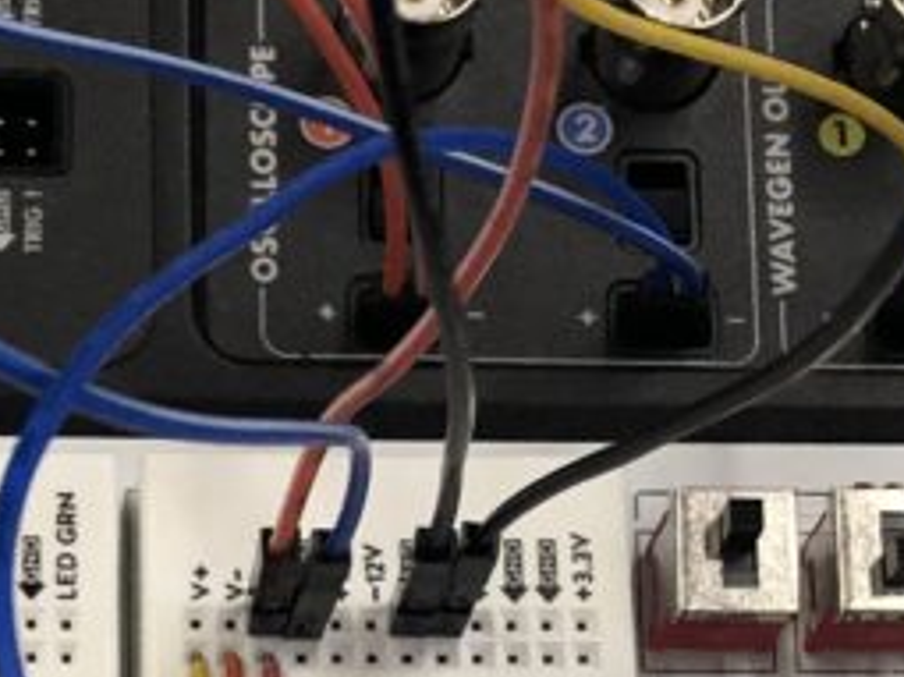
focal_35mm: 132
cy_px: 1056
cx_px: 71
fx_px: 3446
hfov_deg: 14.8
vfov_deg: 10.8
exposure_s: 1/25
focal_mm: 3.99
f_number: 1.8
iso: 40
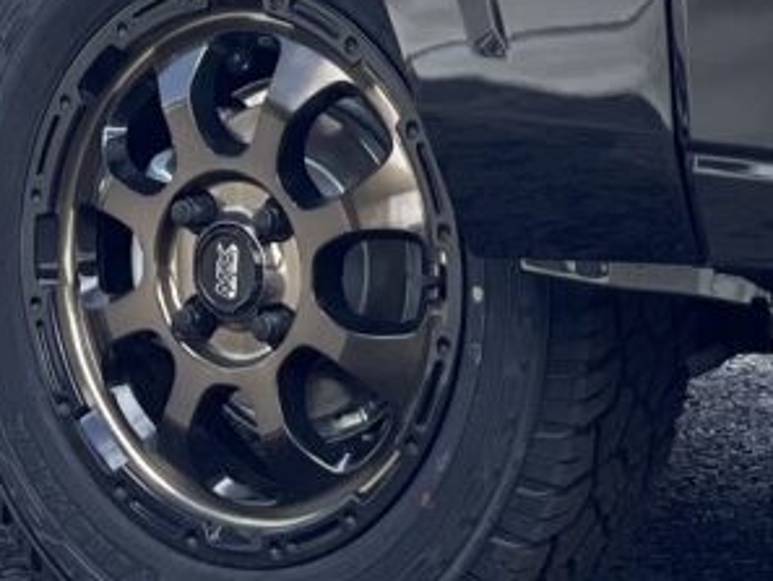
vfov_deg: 5.4
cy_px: -537
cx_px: 776
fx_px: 6009
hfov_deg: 7.3
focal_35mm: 269
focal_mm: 6
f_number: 2
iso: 32
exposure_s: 1/607
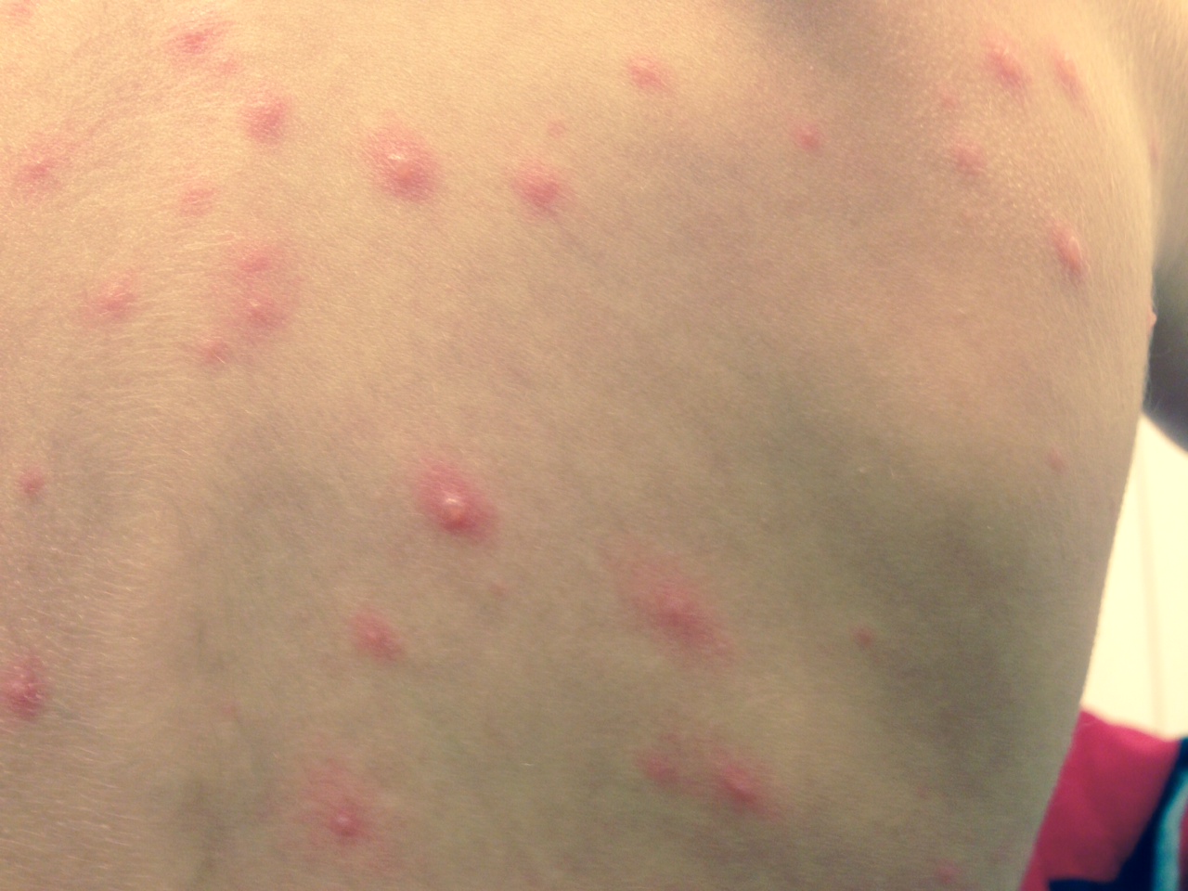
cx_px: 594
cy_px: 446
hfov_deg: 55.4
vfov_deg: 42.9
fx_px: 1133
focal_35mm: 33
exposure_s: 1/20
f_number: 2.4
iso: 50
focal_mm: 4.12
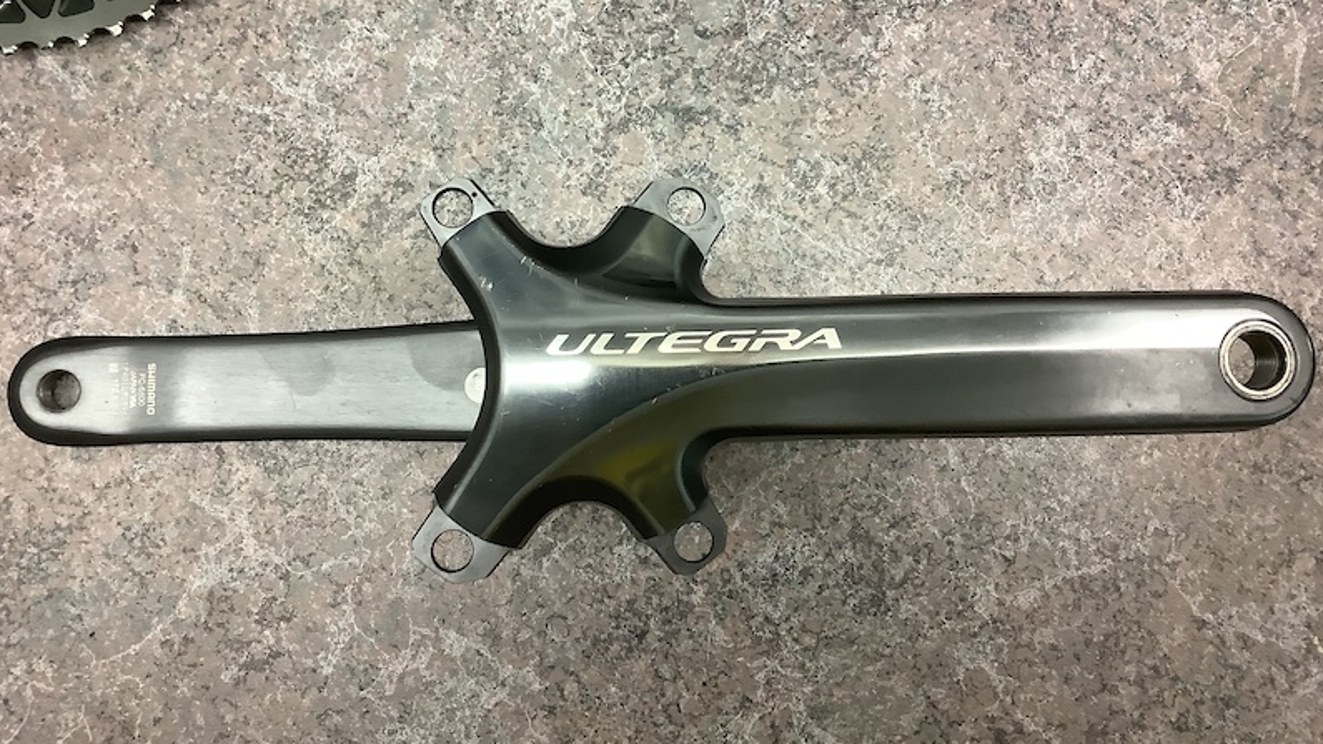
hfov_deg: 58.0
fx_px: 1193
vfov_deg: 34.3
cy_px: 248
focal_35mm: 34
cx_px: 664
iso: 200
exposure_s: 1/60
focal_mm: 3.3
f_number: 2.4
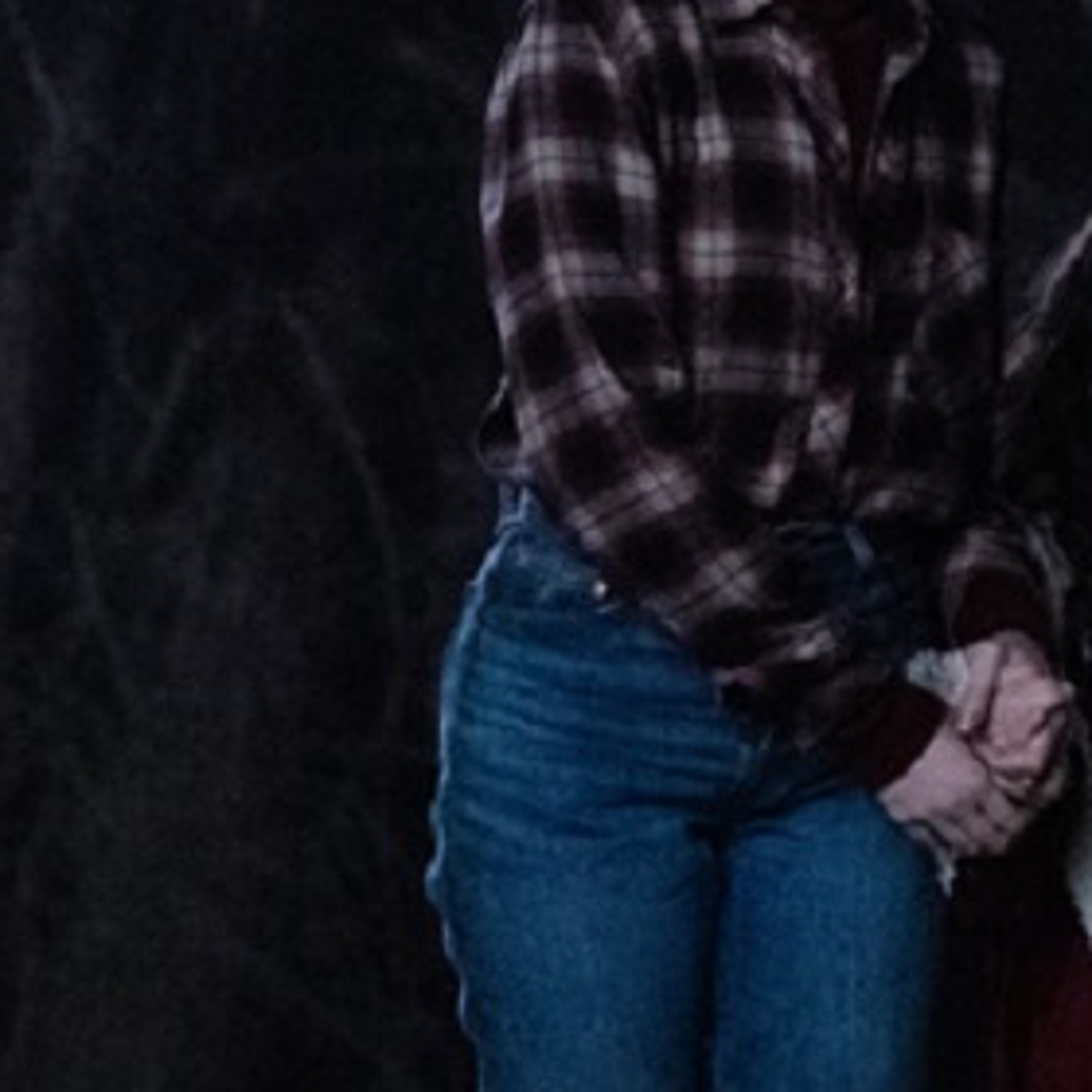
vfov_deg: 8.9
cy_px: 363
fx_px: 7031
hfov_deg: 8.7
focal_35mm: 197
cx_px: 1459
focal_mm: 65
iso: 20000
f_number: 4
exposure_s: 1/160
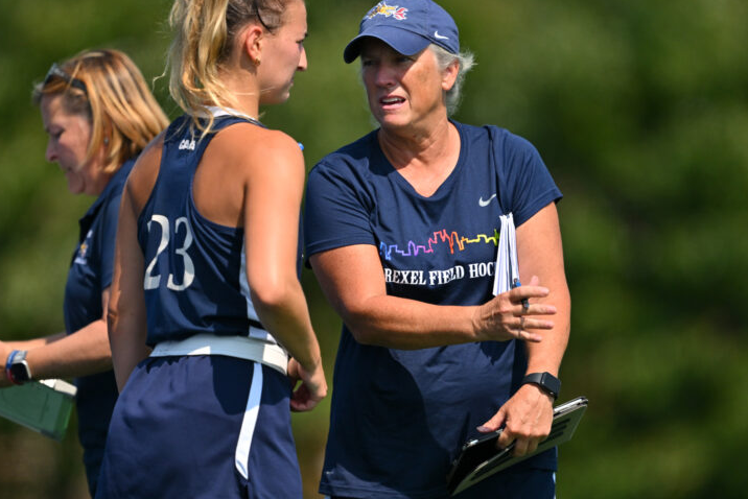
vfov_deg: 2.4
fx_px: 11889
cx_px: 396
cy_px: 246
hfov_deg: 3.6
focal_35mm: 572
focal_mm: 400
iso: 400
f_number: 3.2
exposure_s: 1/10000
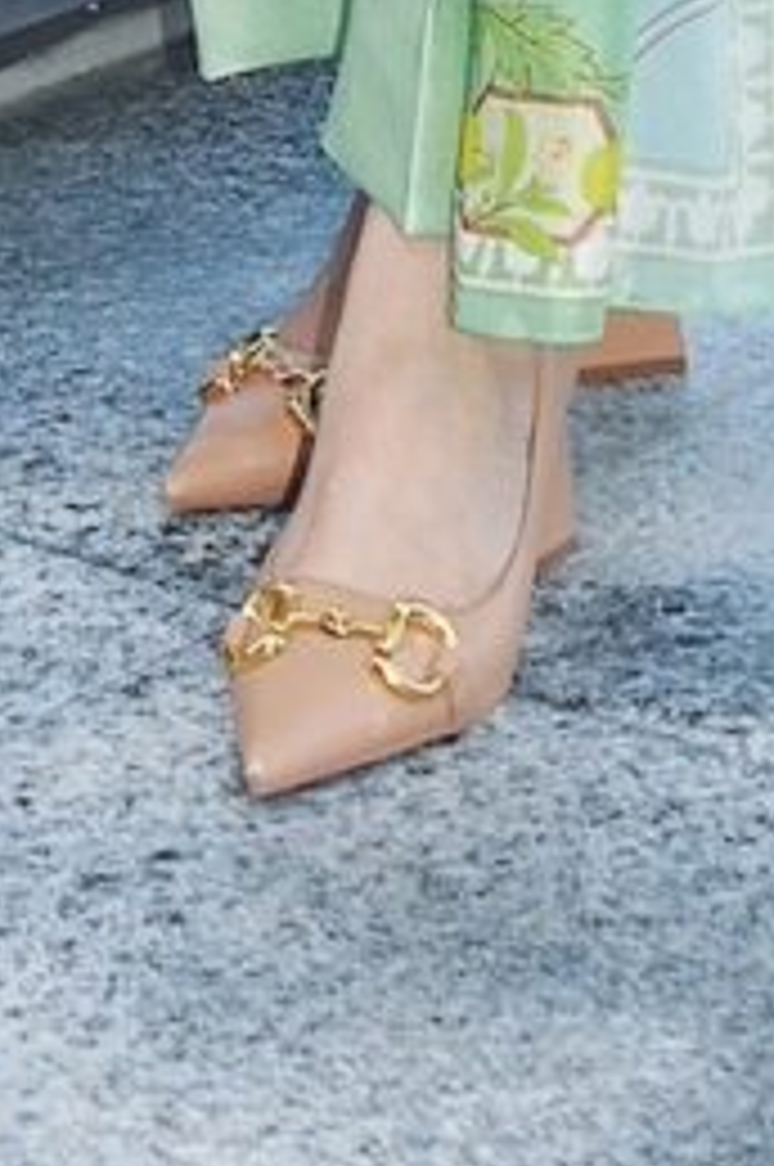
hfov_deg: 5.5
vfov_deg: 7.4
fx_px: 8051
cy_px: -2260
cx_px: 306
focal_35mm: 249
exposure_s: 1/200
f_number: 9
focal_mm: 28
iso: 200
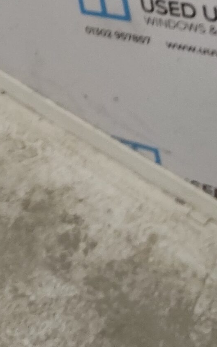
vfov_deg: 21.5
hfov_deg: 13.6
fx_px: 851
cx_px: -116
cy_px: -61
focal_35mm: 90
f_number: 1.9
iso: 64
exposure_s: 1/50
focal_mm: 2.91
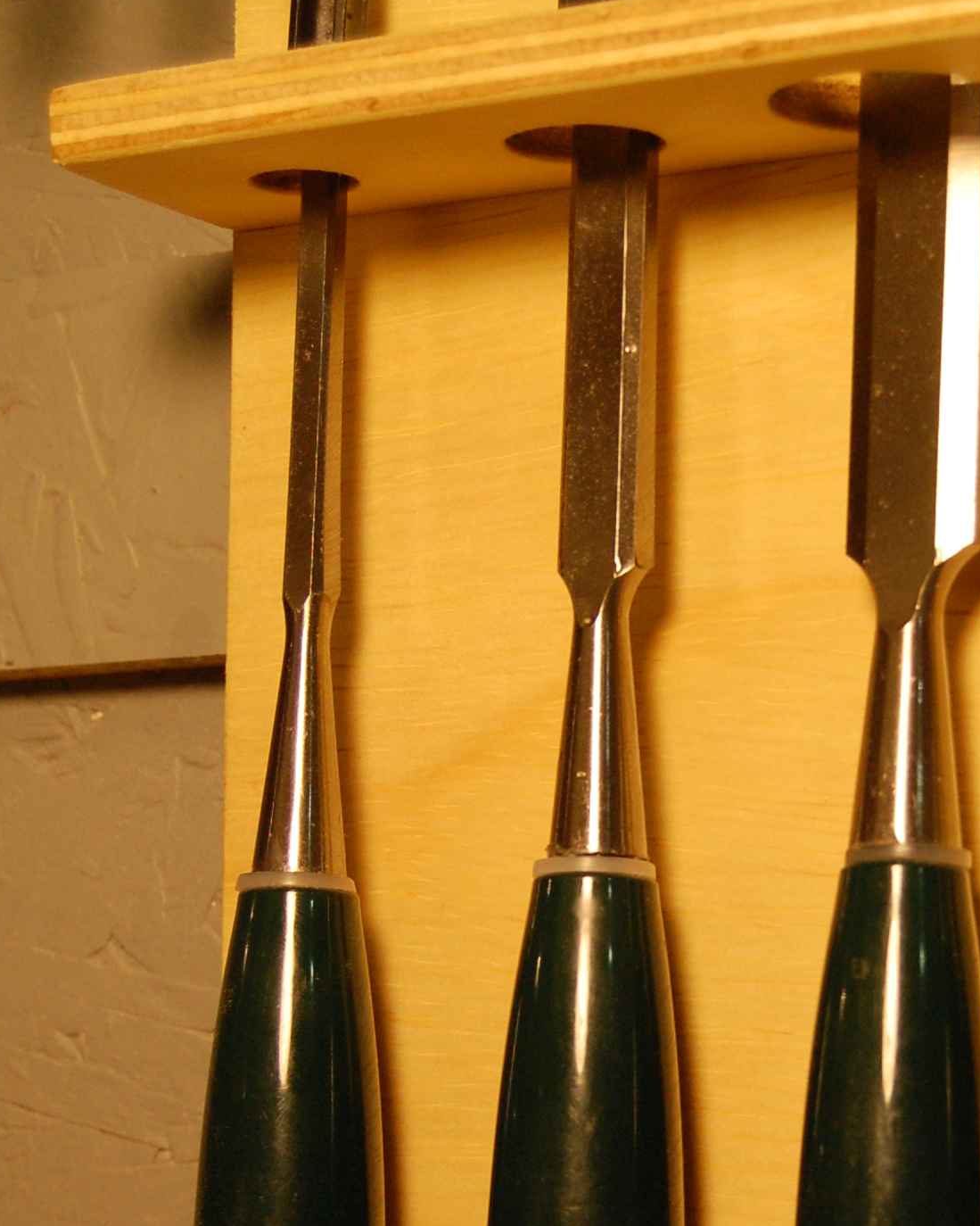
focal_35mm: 117
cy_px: 792
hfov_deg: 13.1
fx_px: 4242
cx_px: 796
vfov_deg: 16.4
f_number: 4.8
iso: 800
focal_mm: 38
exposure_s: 1/125
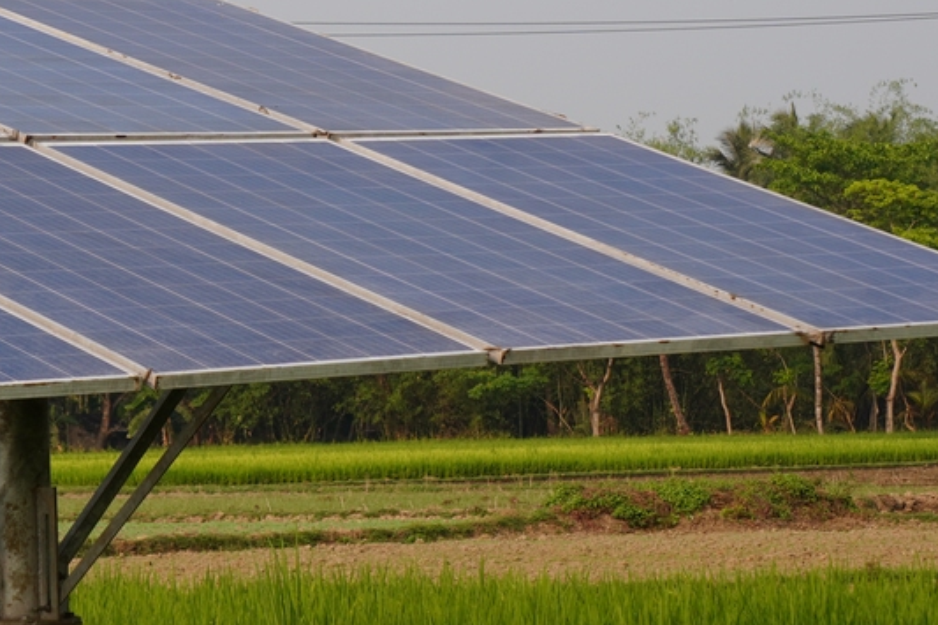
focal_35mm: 206
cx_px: 114
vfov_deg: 6.7
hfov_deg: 9.9
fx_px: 5369
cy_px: 269
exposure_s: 1/160
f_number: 8
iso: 100
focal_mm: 61
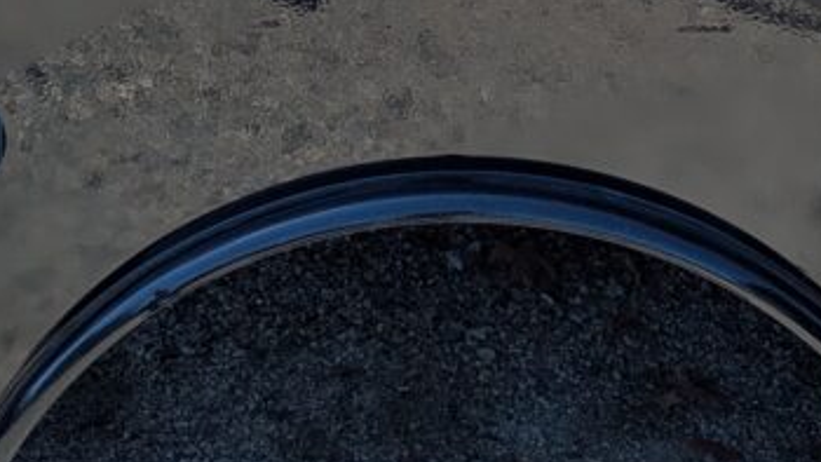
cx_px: 364
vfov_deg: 10.5
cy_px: 32
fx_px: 2504
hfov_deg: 18.6
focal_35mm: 115
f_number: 1.85
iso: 37
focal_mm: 6.81
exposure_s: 1/1205
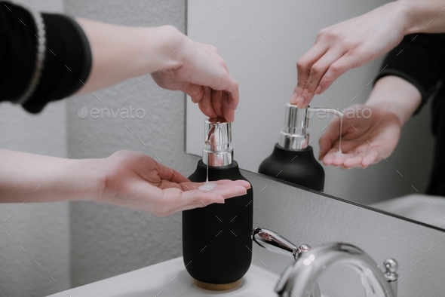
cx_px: 222
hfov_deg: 23.9
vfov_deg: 16.1
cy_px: 148
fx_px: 1051
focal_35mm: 85
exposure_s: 1/125
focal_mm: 85
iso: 1250
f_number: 4
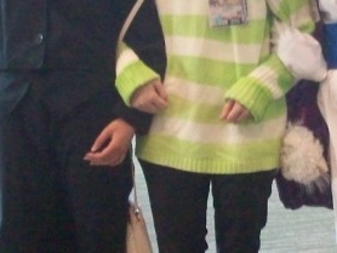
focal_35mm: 113
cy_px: 96
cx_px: 280
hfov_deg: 17.2
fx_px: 1101
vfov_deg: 13.1
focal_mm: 6.2
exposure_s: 1/21.8
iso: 400
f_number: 2.8
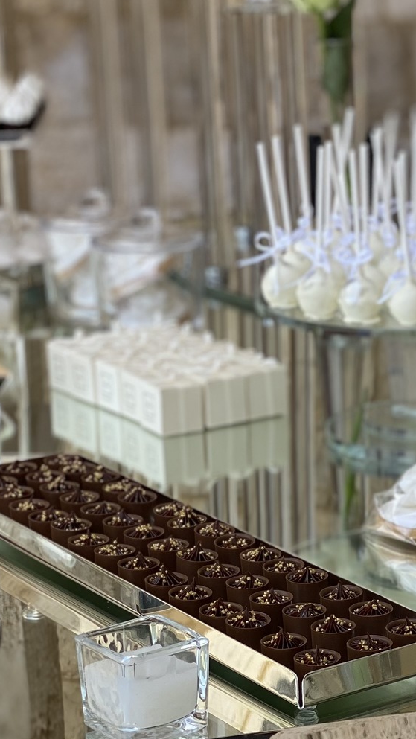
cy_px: 554
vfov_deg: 18.5
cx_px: 483
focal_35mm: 115
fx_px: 2254
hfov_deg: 10.4
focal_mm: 6
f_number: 2
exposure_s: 1/378
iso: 20
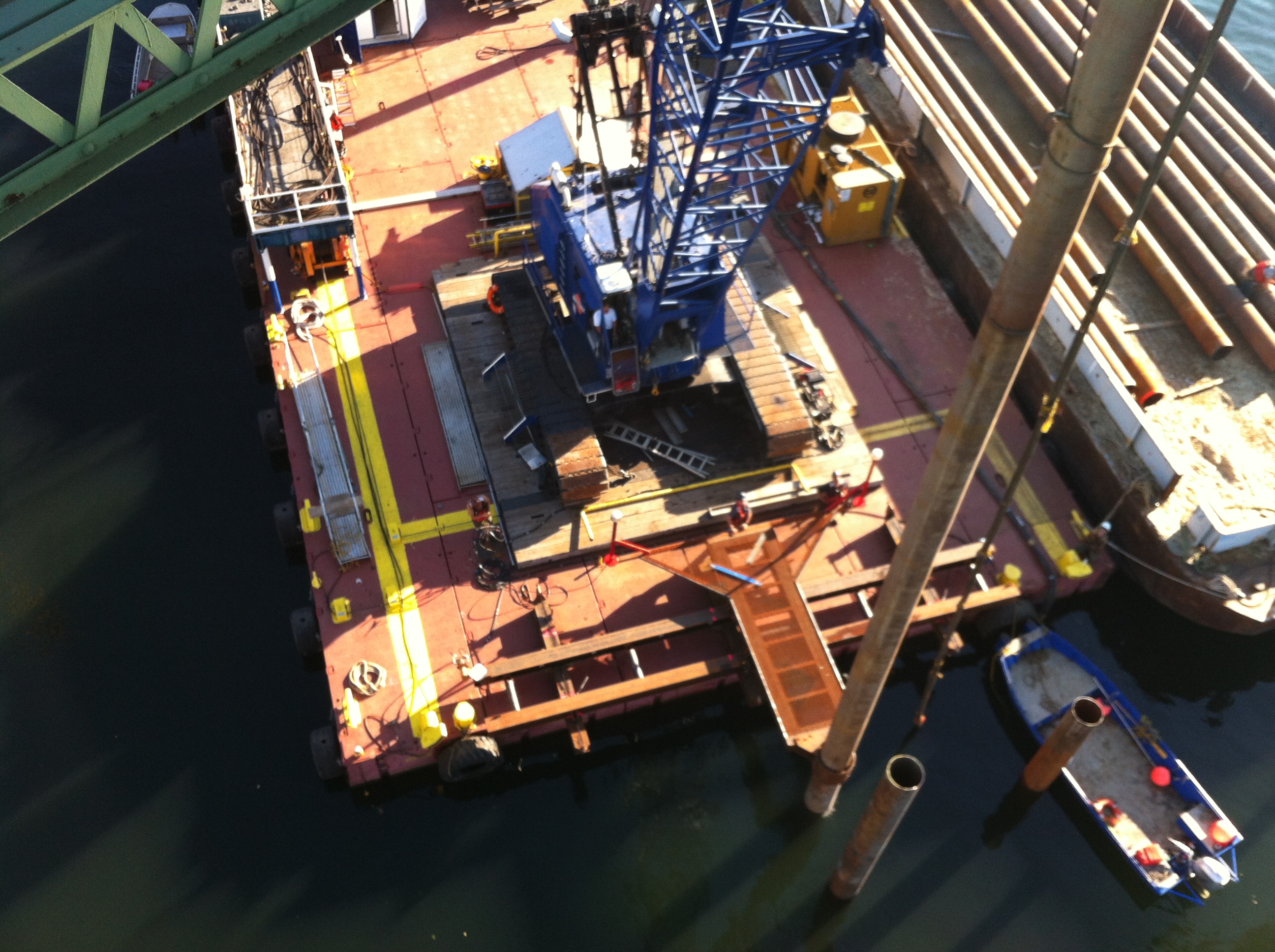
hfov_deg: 52.7
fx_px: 1287
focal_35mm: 35
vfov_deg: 40.6
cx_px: 638
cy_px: 476
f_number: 2.8
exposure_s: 1/176
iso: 80
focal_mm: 3.85
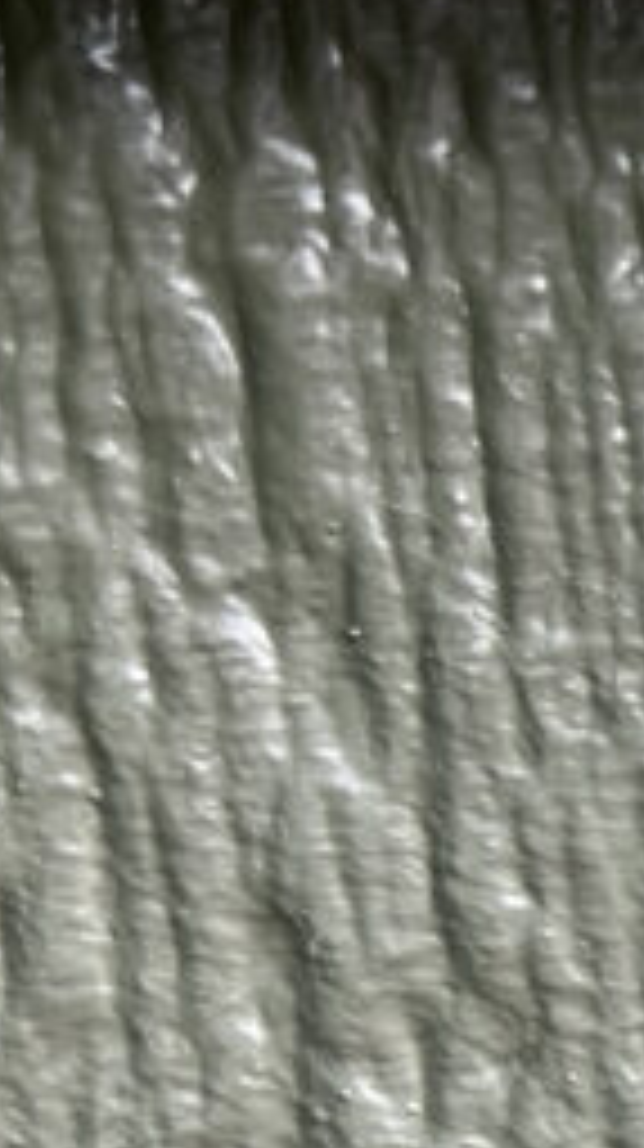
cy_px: 1216
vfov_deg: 17.4
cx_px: 1648
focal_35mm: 120
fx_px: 3651
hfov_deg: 8.9
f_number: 1.5
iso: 40
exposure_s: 1/290
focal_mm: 5.7
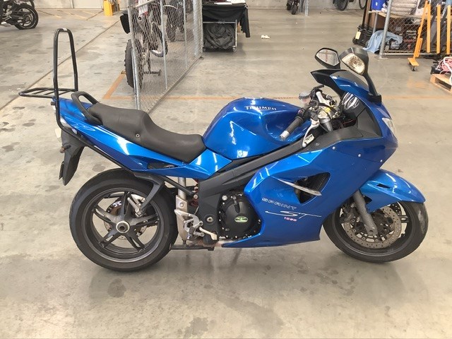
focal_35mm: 31
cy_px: 170
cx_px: 226
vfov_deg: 45.4
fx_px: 405
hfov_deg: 58.4
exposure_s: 1/60
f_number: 2.4
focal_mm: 3.3
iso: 200
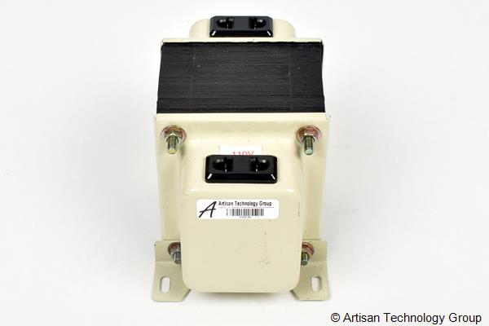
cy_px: 163
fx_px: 632
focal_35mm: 46
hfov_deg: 42.3
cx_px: 244
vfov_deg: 28.9
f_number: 10
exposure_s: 1/200
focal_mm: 31
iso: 100
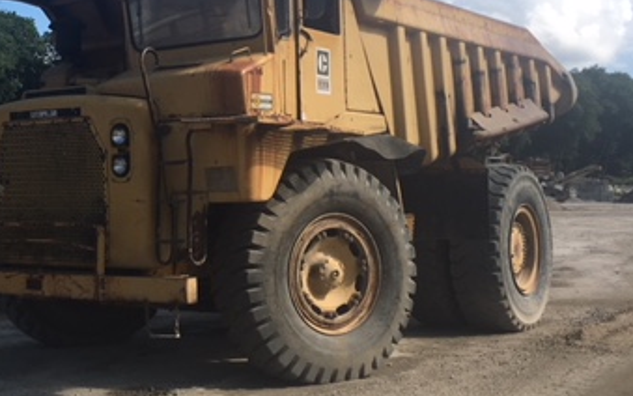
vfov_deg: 22.4
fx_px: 1001
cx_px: 166
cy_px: 170
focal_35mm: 58
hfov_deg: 34.4
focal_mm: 4.15
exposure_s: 1/1374
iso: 25
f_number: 2.2
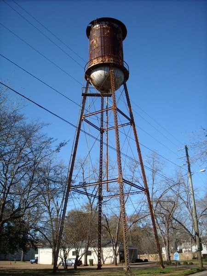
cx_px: 104
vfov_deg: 52.6
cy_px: 138
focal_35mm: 35
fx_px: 279
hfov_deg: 40.7
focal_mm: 5.7
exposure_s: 1/804
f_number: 2.8
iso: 64
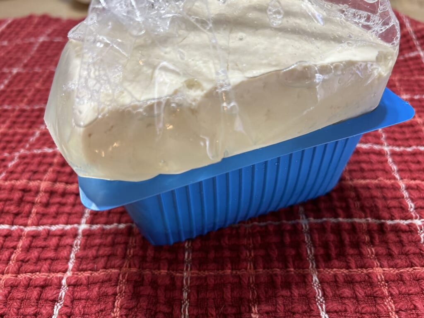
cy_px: 159
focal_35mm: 26
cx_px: 212
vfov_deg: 53.0
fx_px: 318
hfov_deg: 67.3
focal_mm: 5.7
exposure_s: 1/60
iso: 100
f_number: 1.5
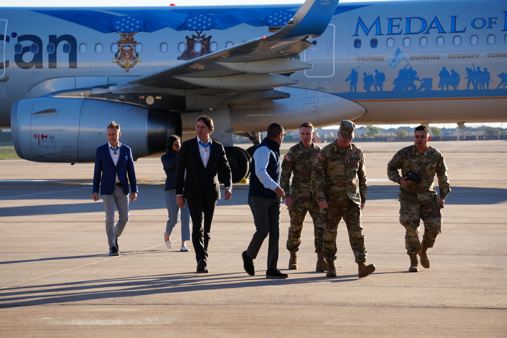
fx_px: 2471
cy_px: 169
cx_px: 254
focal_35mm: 176
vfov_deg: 7.8
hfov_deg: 11.7
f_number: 6.3
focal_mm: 117
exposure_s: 1/250
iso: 100
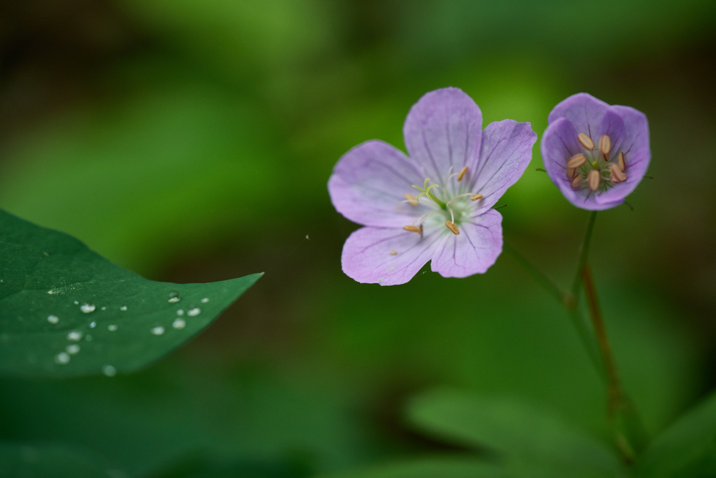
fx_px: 1790
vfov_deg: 15.2
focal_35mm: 90
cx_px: 358
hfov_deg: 22.6
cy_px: 239
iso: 3200
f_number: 4.5
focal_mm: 90
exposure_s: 1/800
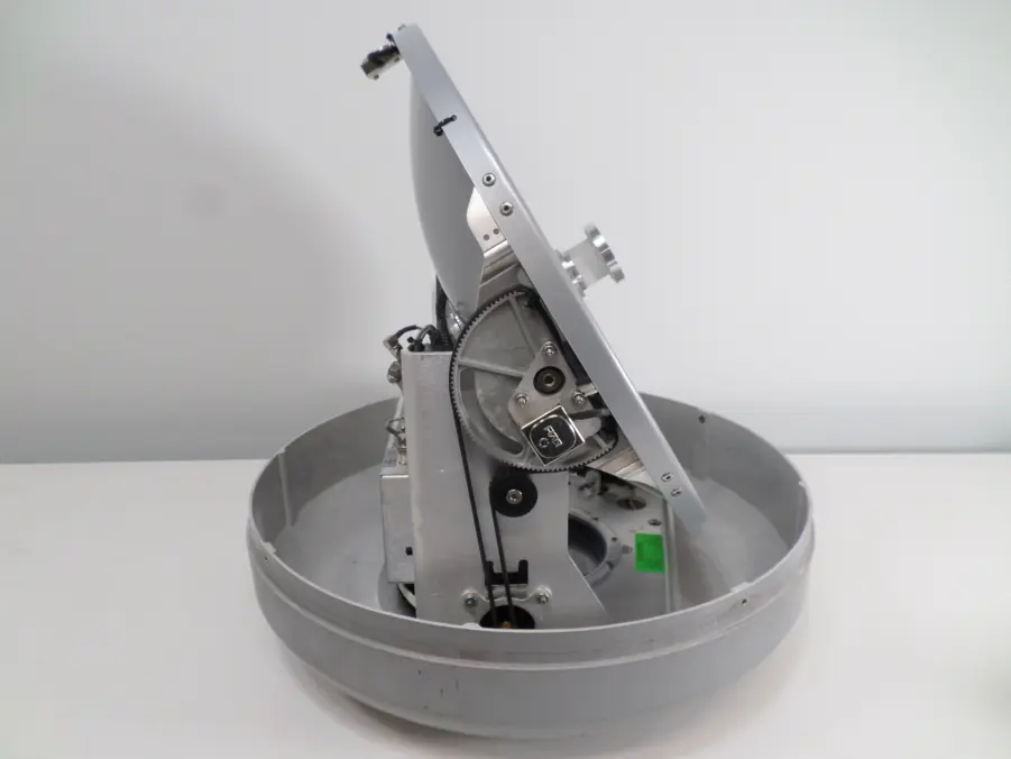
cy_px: 380
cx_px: 506
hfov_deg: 69.4
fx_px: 730
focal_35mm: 25
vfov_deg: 54.9
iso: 80
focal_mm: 4.5
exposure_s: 1/45
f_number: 2.5
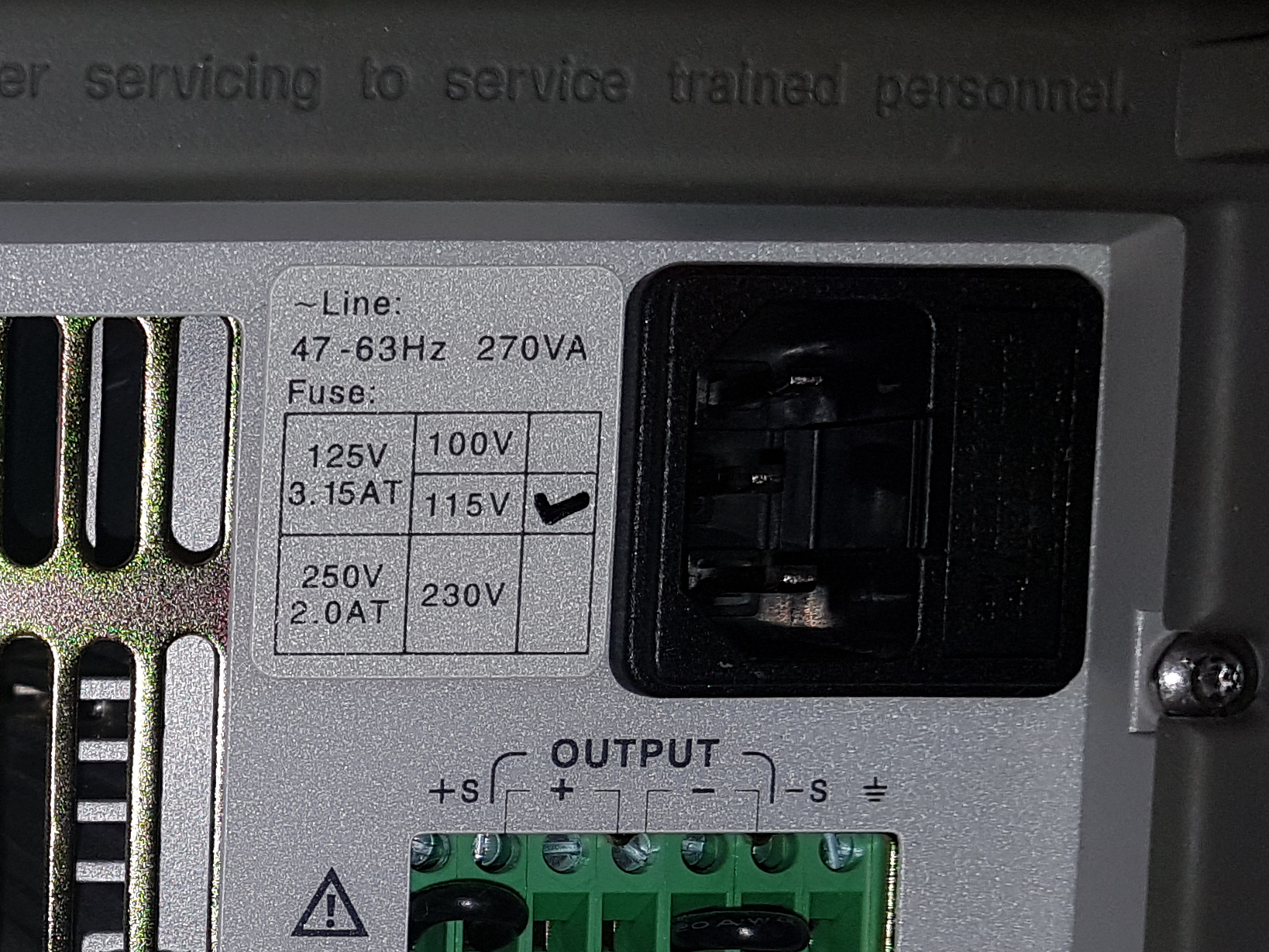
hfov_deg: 26.9
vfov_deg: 22.6
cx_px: -234
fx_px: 2347
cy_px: 774
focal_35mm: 64
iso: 40
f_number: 1.7
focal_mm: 4.2
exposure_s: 1/562
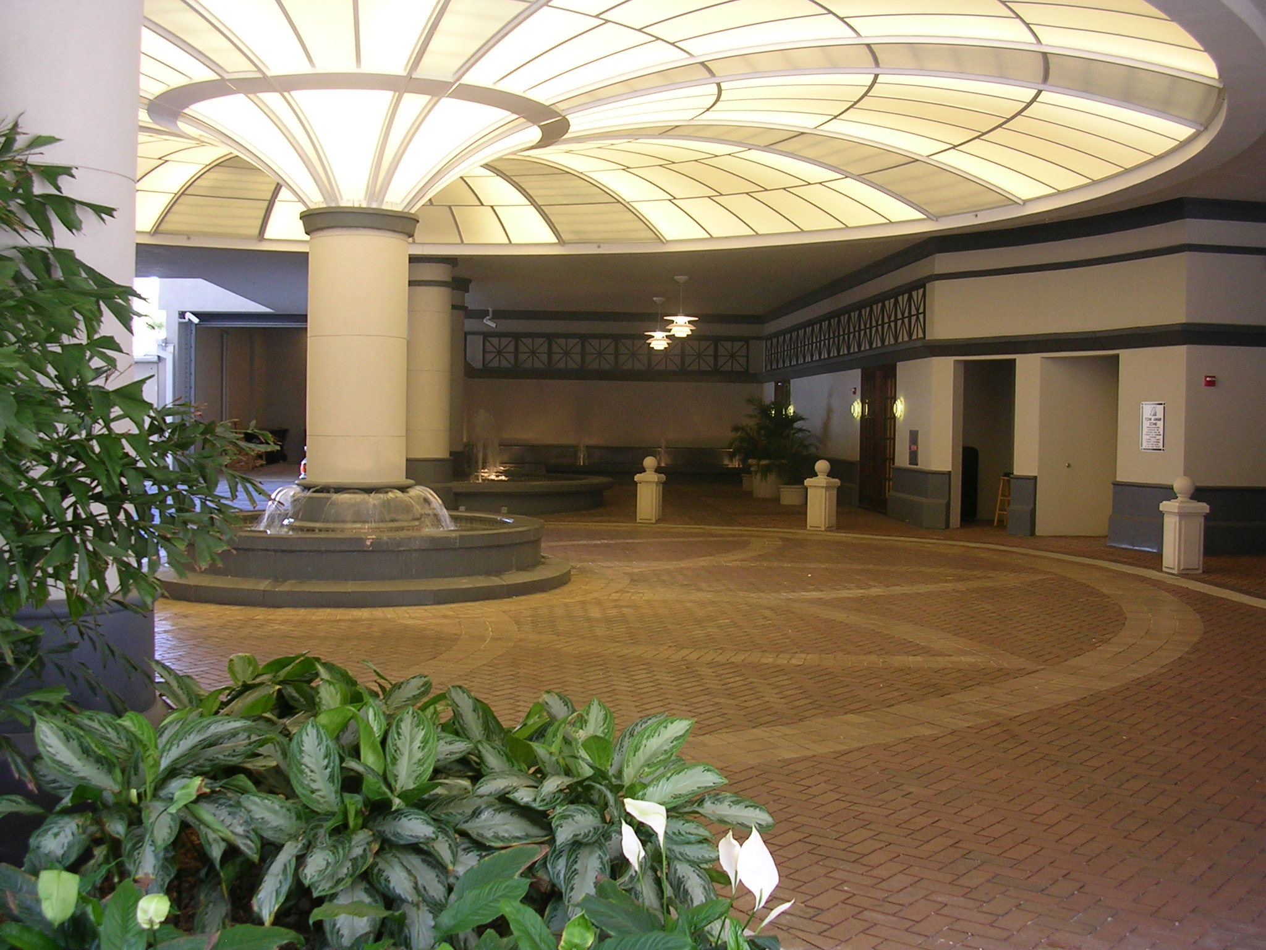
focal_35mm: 38
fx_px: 1390
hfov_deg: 49.0
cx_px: 633
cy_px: 475
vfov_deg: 37.7
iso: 50
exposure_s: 1/30.1
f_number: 2.8
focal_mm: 5.8
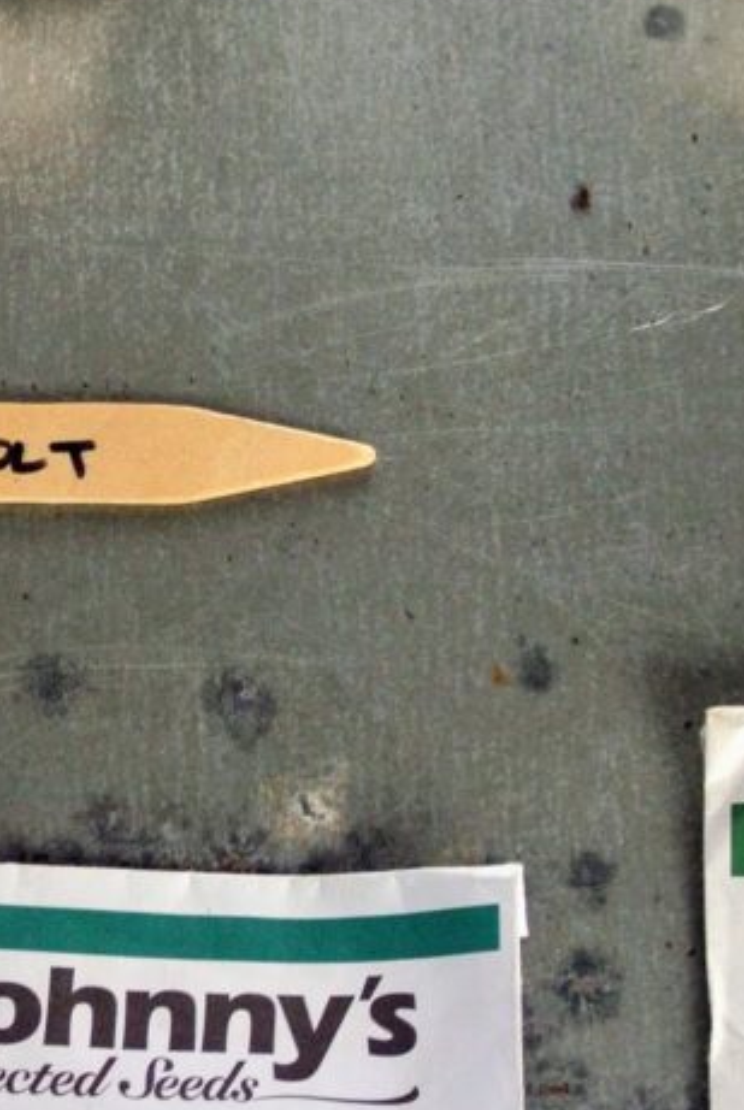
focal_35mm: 180
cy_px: 503
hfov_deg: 7.6
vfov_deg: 11.4
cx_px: 7
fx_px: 5559
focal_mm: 30
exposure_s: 1/60
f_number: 3.8
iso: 360
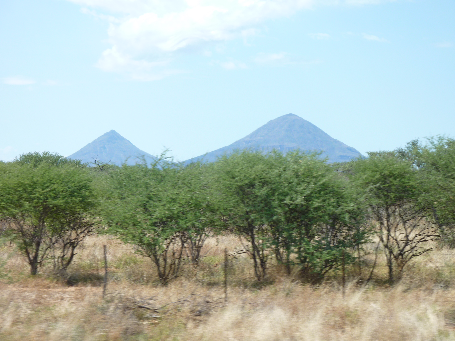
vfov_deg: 13.3
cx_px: 228
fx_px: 1459
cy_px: 170
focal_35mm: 111
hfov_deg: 17.7
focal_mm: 18.2
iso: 80
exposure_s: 1/400
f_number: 4.4
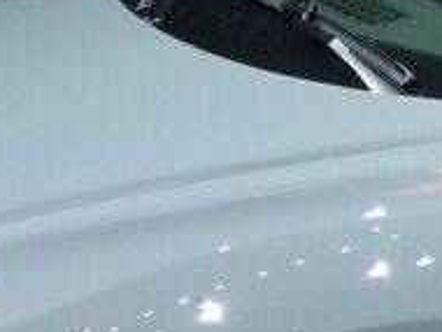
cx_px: 1421
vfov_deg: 7.4
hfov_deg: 8.2
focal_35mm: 195
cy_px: -248
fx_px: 2493
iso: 32
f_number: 2.2
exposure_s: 1/124
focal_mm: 4.15
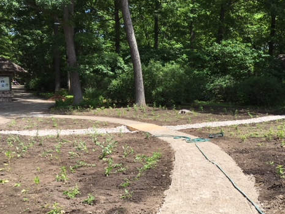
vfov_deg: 35.7
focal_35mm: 40
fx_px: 329
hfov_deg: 46.3
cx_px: 181
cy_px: 137
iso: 25
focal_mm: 4.15
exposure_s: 1/905
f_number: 2.2
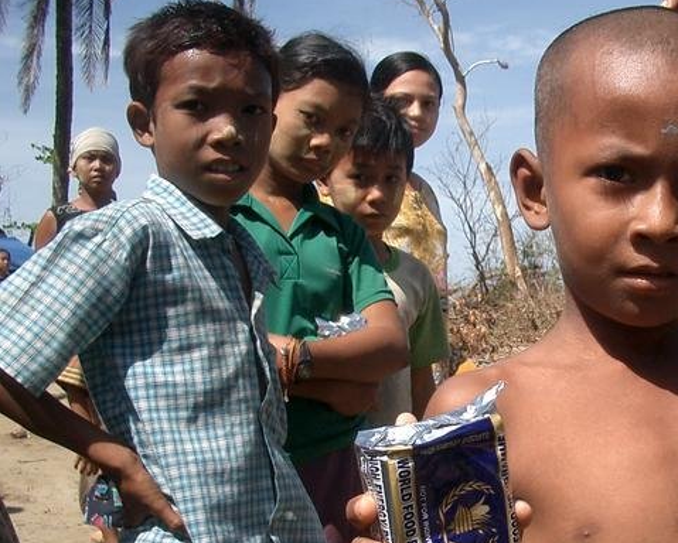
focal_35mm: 57
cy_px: 361
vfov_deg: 26.6
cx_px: 565
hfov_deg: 31.9
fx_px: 1145
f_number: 4.3
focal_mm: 5.8
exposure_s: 1/400
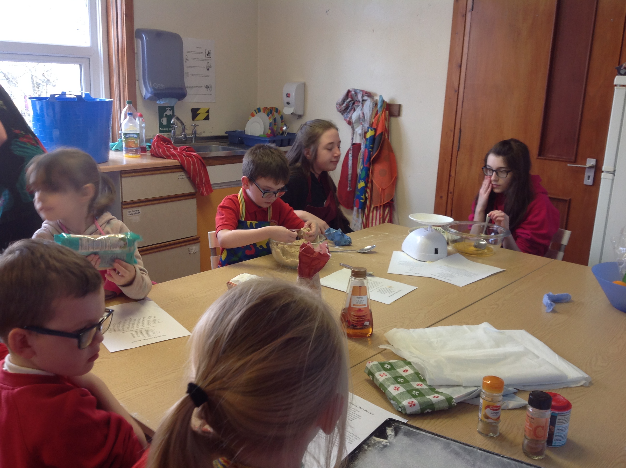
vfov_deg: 40.6
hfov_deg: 52.7
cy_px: 234
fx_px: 632
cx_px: 313
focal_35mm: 35
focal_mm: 4.28
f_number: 2.4
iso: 50
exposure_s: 1/24
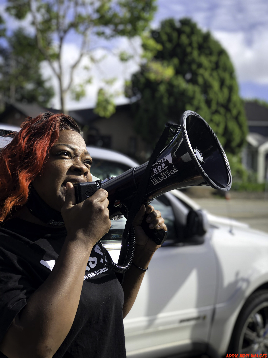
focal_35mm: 57
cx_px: 134
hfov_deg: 25.7
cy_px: 179
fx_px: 588
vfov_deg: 33.8
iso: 20
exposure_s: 1/400
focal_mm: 6.6
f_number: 2.8
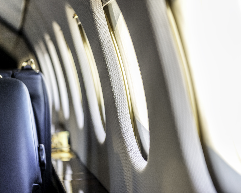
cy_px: 97
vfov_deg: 19.4
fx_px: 563
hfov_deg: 24.1
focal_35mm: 79
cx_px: 121
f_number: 2.8
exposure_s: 1/30
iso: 50
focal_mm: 70
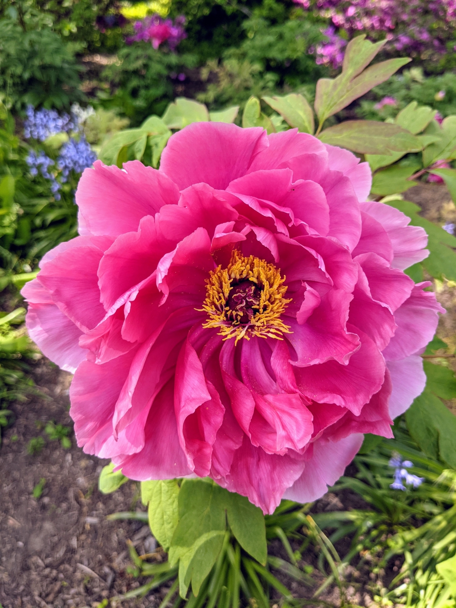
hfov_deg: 51.4
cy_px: 304
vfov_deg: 65.3
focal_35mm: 27
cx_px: 228
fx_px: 474
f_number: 1.73
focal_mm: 4.38
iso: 51
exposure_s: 1/572
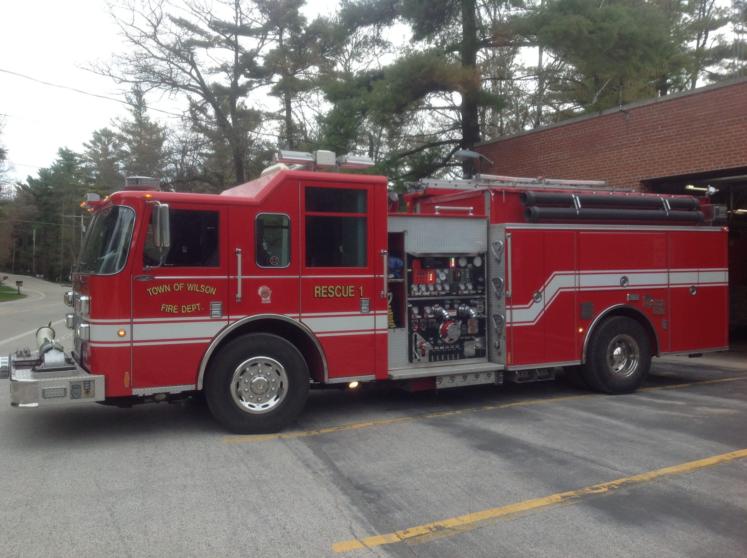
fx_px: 754
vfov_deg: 40.6
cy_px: 279
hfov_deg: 52.7
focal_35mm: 35
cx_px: 374
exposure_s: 1/157
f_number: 2.4
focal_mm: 4.28
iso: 50
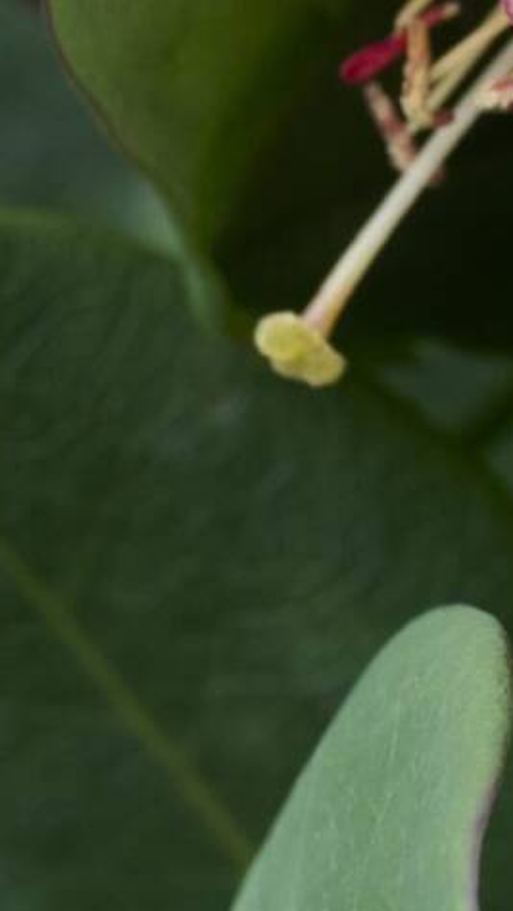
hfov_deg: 2.4
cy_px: -257
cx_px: 1178
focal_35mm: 510
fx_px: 12320
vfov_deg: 4.2
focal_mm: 105
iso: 1250
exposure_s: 1/320
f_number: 16
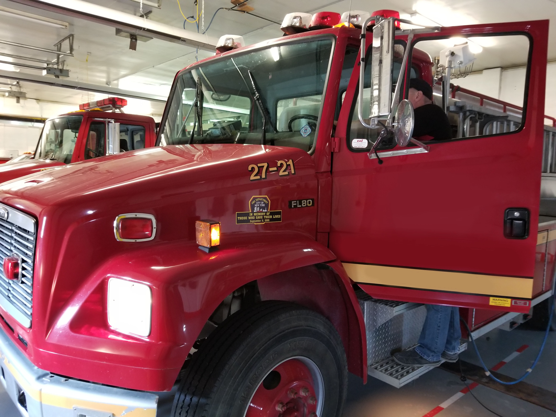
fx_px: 418
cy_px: 208
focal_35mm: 26
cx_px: 278
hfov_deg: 67.3
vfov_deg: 53.1
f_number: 1.7
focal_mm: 4.3
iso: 200
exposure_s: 1/15
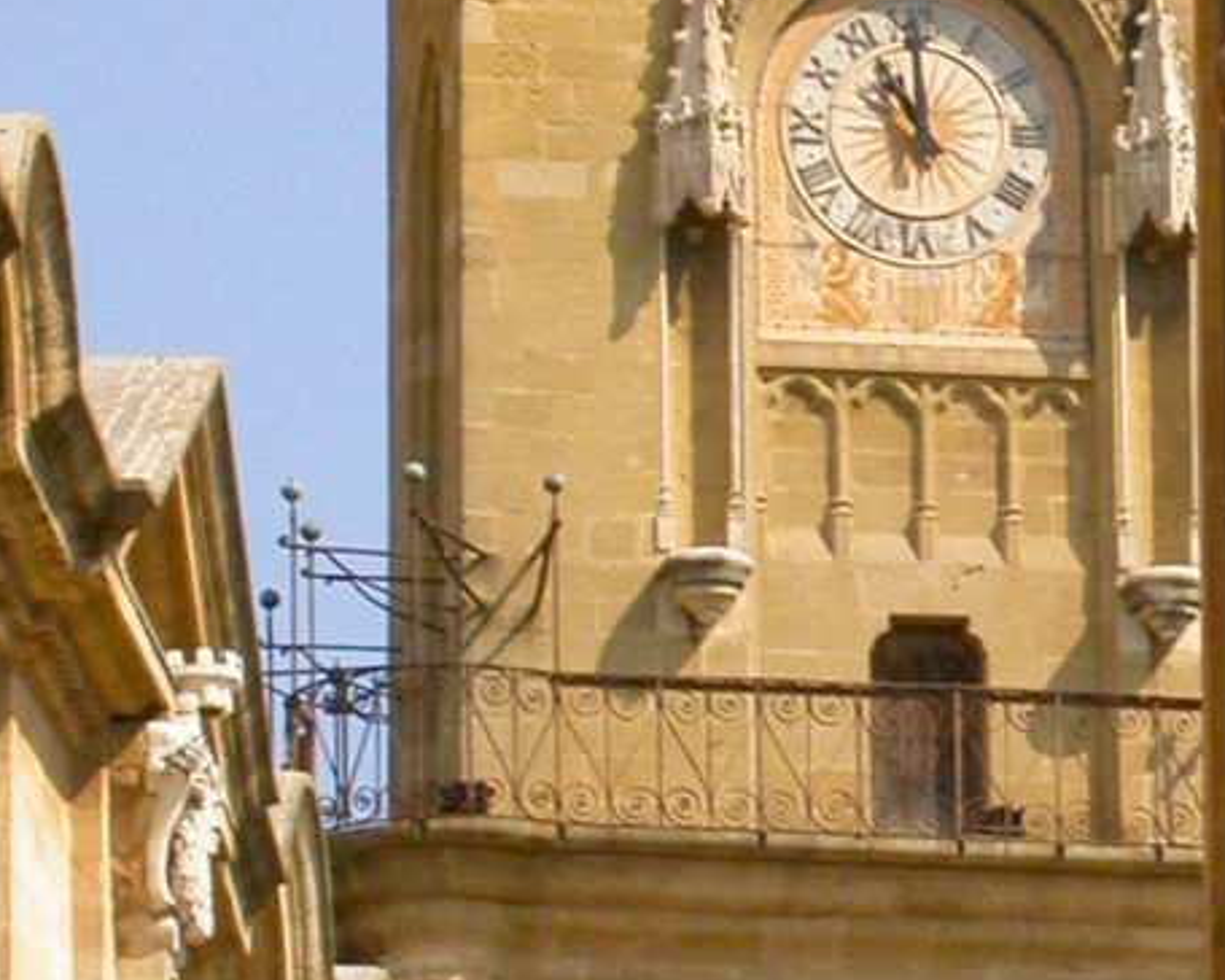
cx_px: 1155
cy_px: 474
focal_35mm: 379
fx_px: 13741
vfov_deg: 4.1
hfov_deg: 5.1
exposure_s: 1/427
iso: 100
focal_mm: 23.8
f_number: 6.1
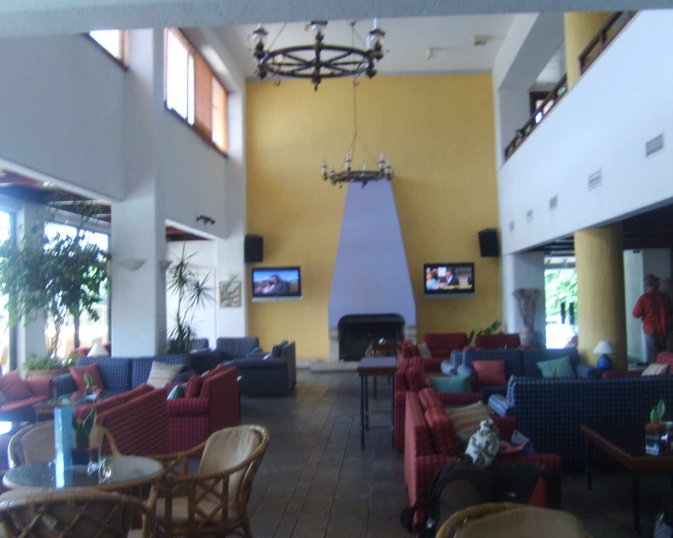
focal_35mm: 37
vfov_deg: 40.1
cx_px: 333
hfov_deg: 49.1
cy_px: 267
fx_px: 737
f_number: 2.8
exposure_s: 1/30
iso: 66
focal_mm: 5.8
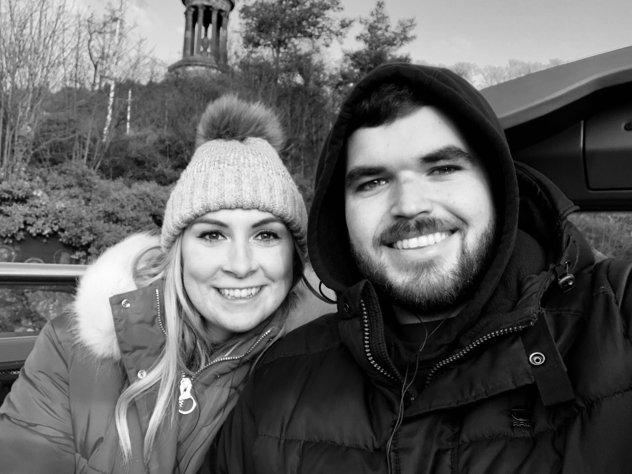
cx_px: 316
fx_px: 584
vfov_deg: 44.2
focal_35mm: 32
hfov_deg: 56.8
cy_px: 237
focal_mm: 2.87
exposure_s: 1/121
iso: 32
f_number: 2.2
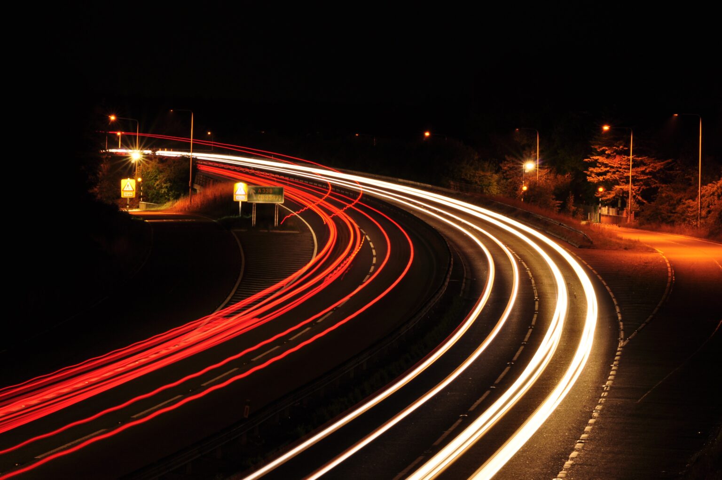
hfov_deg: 15.2
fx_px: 2704
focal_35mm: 135
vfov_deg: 10.1
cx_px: 361
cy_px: 240
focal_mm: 90
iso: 200
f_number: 20
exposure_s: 30
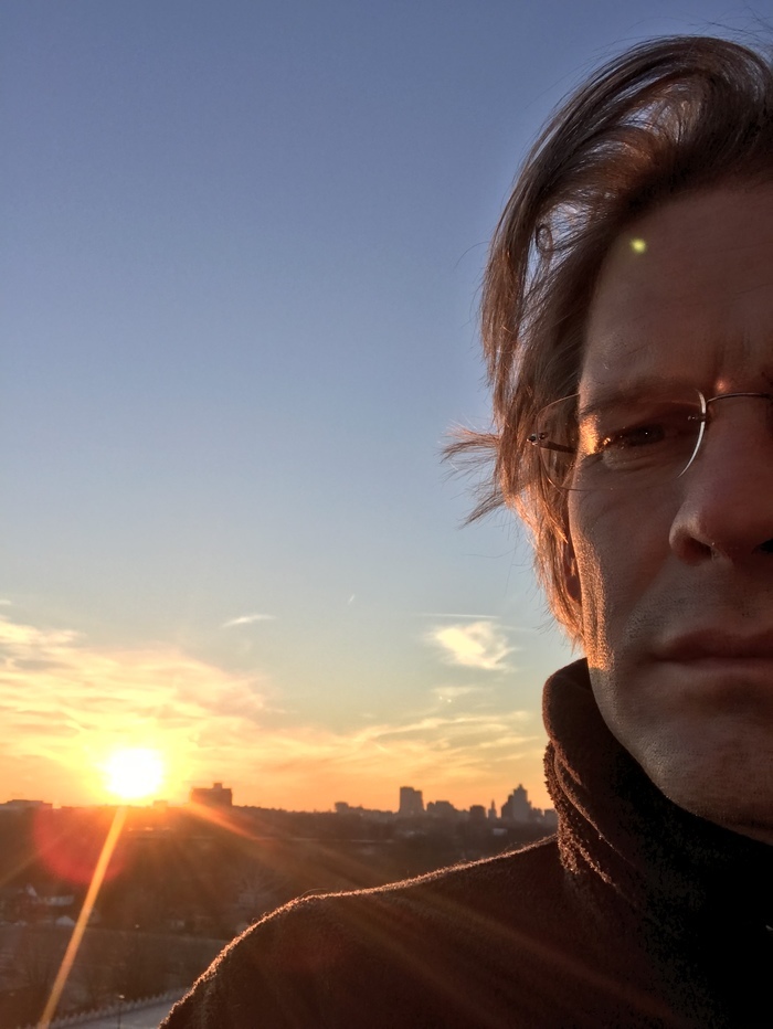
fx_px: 952
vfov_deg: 56.8
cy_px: 514
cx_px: 386
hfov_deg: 44.2
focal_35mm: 32
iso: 25
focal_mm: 2.87
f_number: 2.2
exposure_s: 1/325
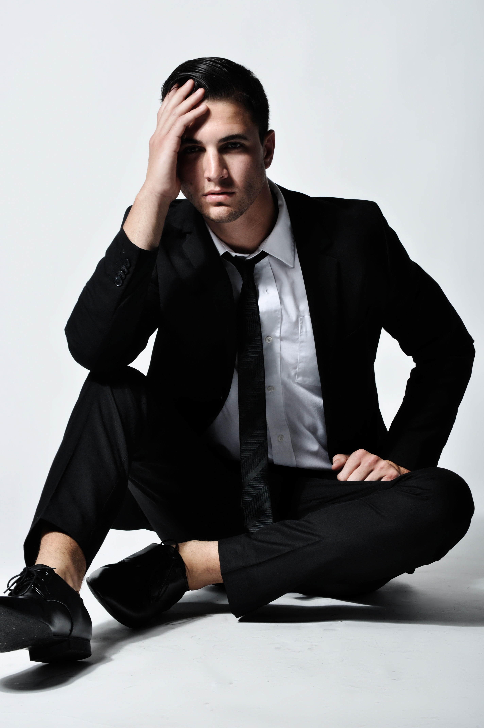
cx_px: 242
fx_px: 2578
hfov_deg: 10.7
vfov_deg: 16.1
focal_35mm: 128
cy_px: 364
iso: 200
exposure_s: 1/200
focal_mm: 85
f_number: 16
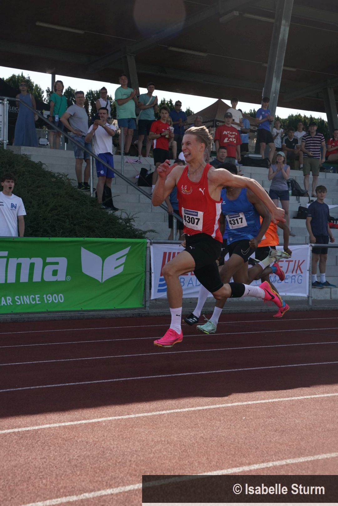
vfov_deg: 29.8
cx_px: 169
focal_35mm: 68
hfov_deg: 20.2
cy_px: 253
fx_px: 950
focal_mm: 67.6
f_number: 8
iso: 1600
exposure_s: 1/2500
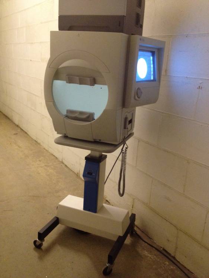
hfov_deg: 40.7
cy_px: 139
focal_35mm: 35
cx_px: 104
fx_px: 282
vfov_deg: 52.6
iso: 400
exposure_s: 1/15
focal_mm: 4.28
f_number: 2.4
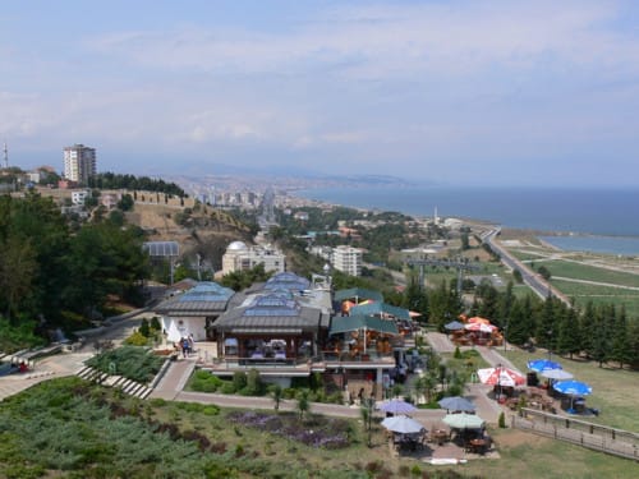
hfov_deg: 52.6
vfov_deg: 40.7
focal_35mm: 35
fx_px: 646
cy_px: 240
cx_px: 320
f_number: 6.3
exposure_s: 1/500
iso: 80
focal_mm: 7.4
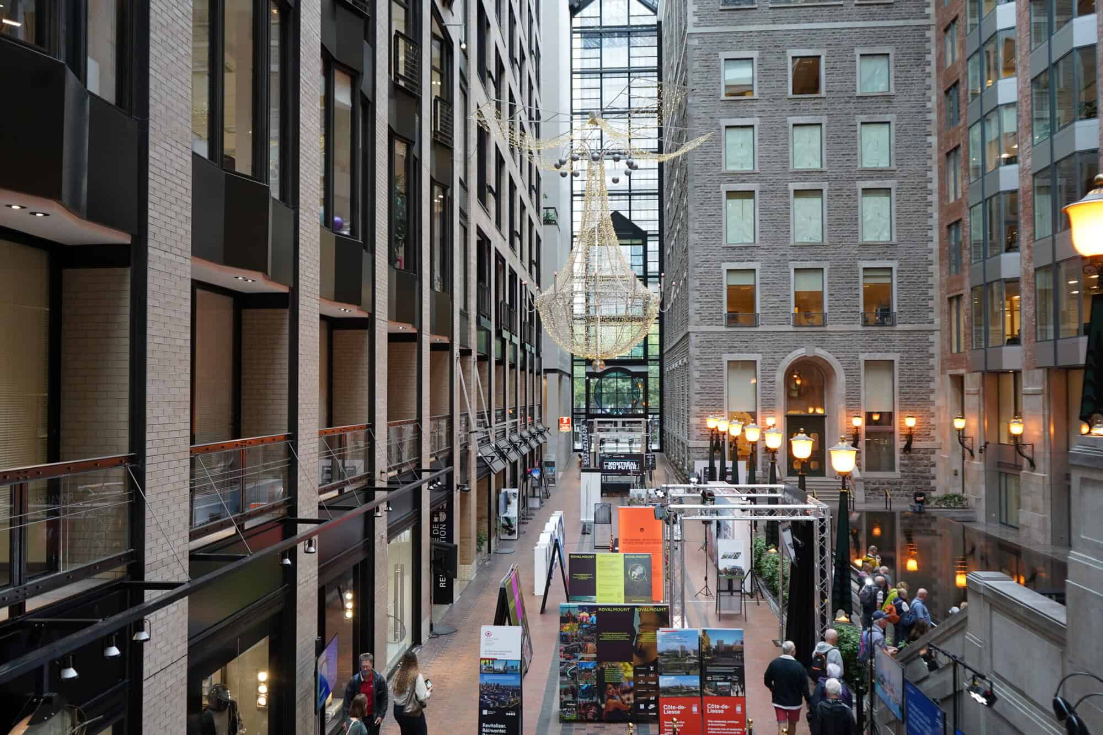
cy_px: 368
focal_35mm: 28
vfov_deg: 46.4
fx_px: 858
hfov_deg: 65.5
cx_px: 552
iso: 1250
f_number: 4
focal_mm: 28
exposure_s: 1/160
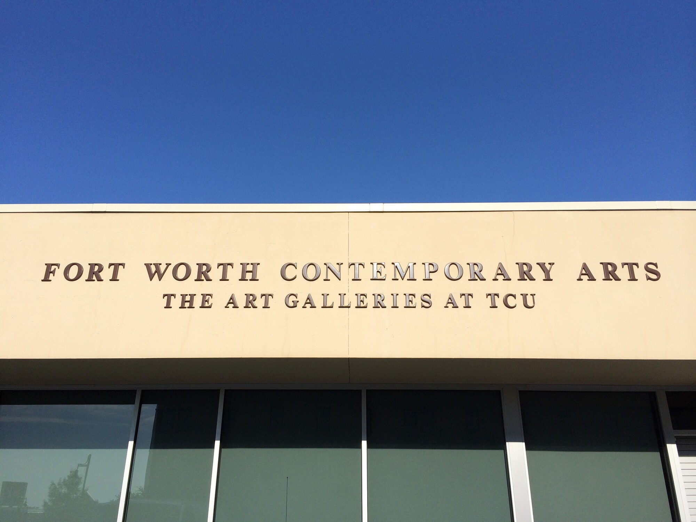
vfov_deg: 46.8
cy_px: 261
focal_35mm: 30
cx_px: 348
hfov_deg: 60.0
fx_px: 603
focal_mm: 4.12
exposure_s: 1/2933
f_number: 2.2
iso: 32
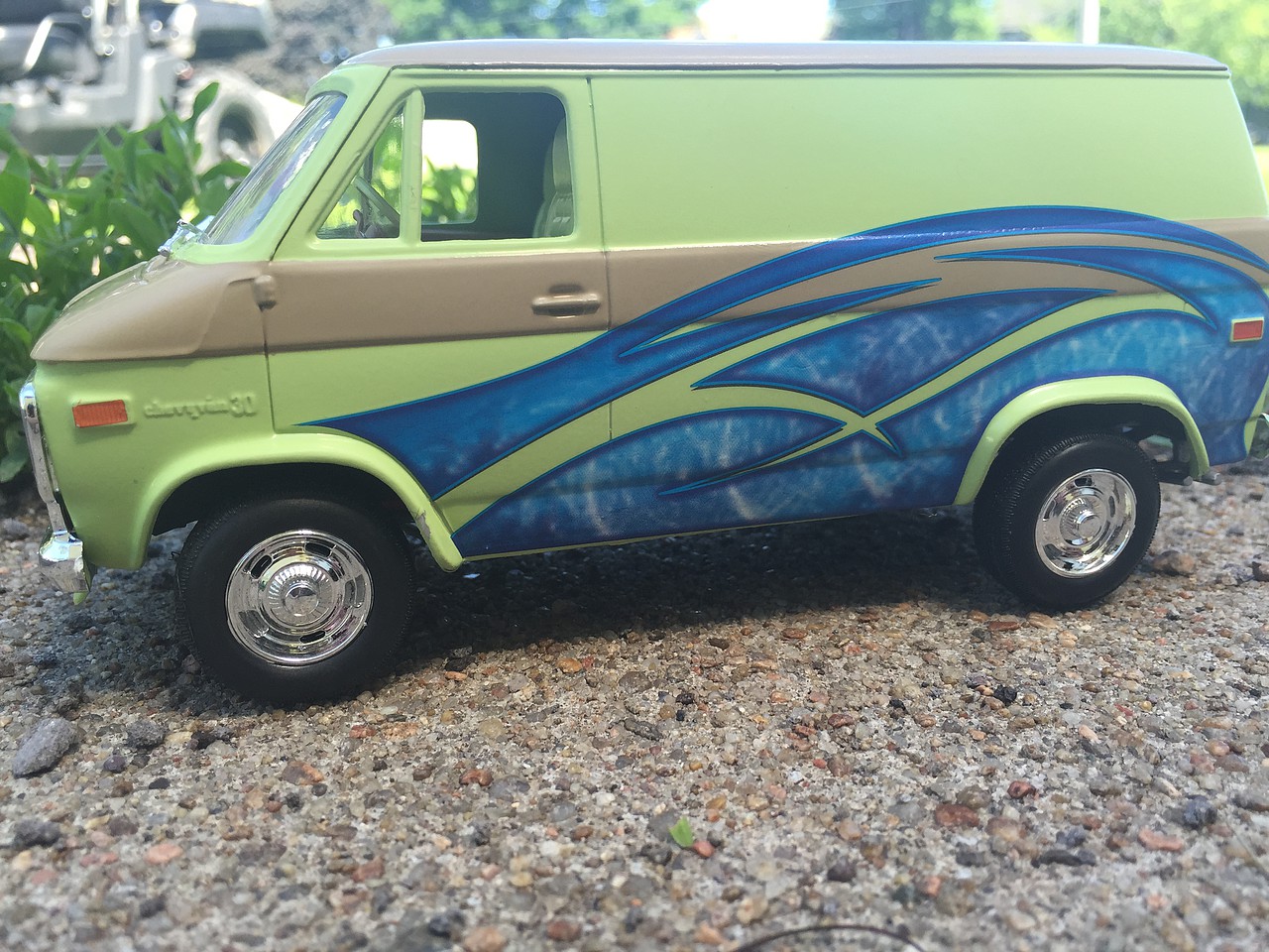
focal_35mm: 29
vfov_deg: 48.2
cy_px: 476
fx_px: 1063
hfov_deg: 61.7
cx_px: 634
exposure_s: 1/188
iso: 32
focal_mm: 4.15
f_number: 2.2
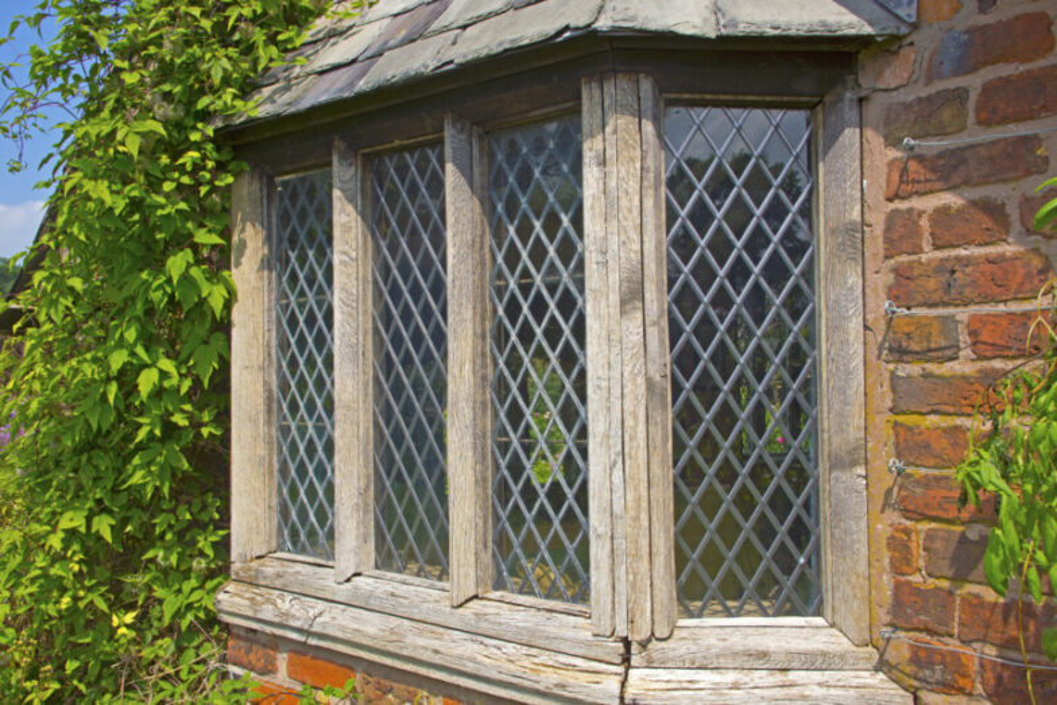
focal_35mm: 36
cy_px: 352
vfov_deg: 36.9
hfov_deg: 53.1
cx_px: 528
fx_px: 1057
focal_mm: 24
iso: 100
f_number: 8
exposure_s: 1/250
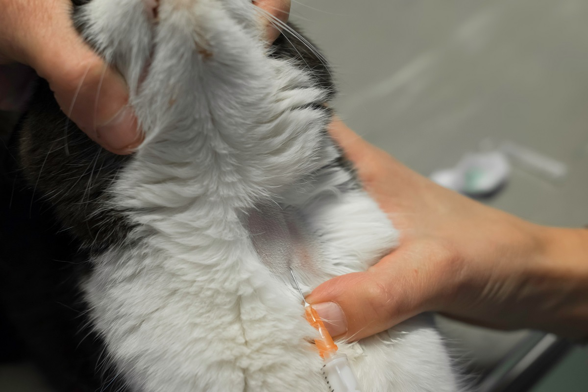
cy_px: 196
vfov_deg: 25.5
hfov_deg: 37.5
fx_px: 866
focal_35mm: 53
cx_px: 294
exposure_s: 1/140
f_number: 4
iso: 800
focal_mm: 35
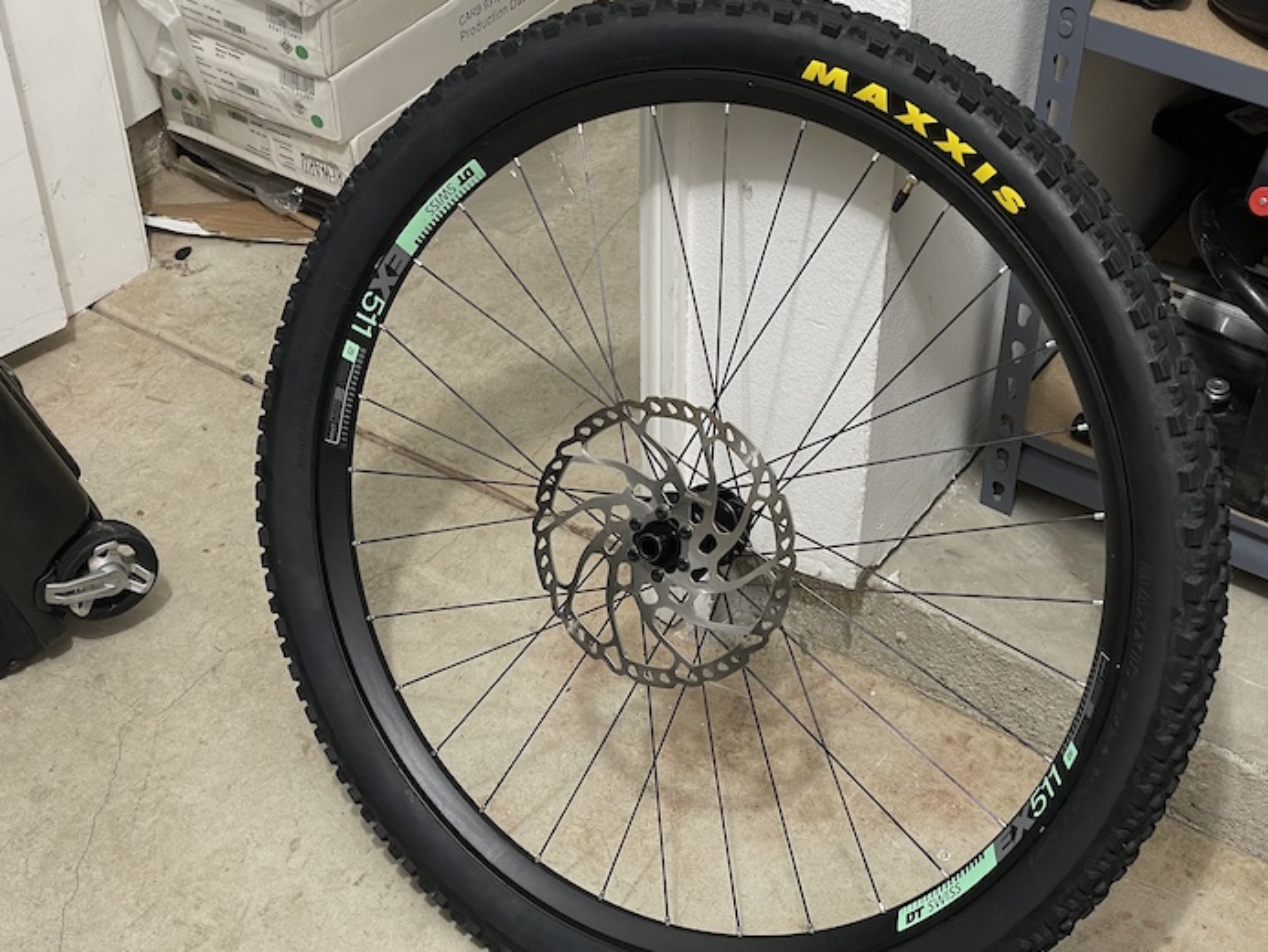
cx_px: 703
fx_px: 2198
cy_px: 516
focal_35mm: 60
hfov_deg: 32.1
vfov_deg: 24.4
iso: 160
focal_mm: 6
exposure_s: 1/120
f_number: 2
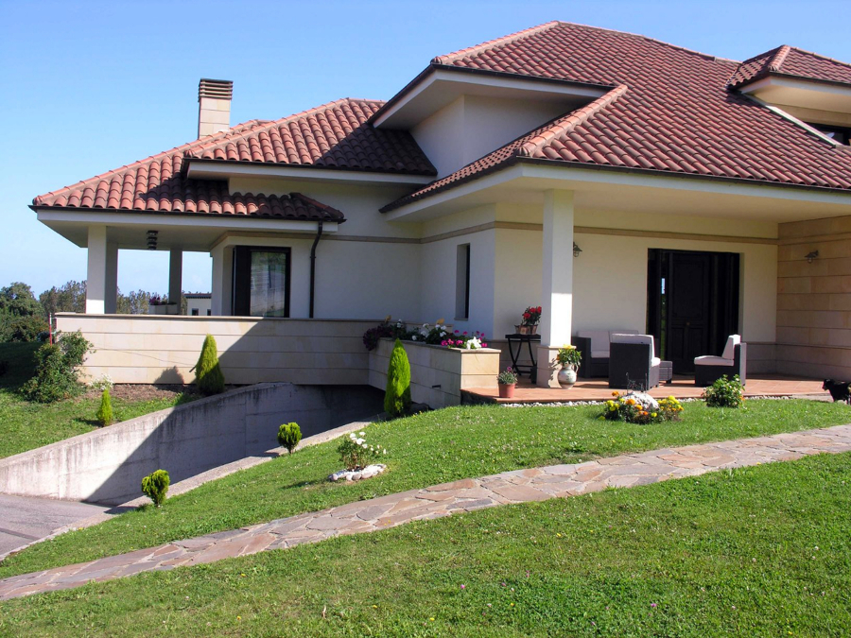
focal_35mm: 35
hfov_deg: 52.6
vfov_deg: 40.7
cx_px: 426
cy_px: 319
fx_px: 860
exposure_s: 1/150
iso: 50
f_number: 5.6
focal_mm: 8.9
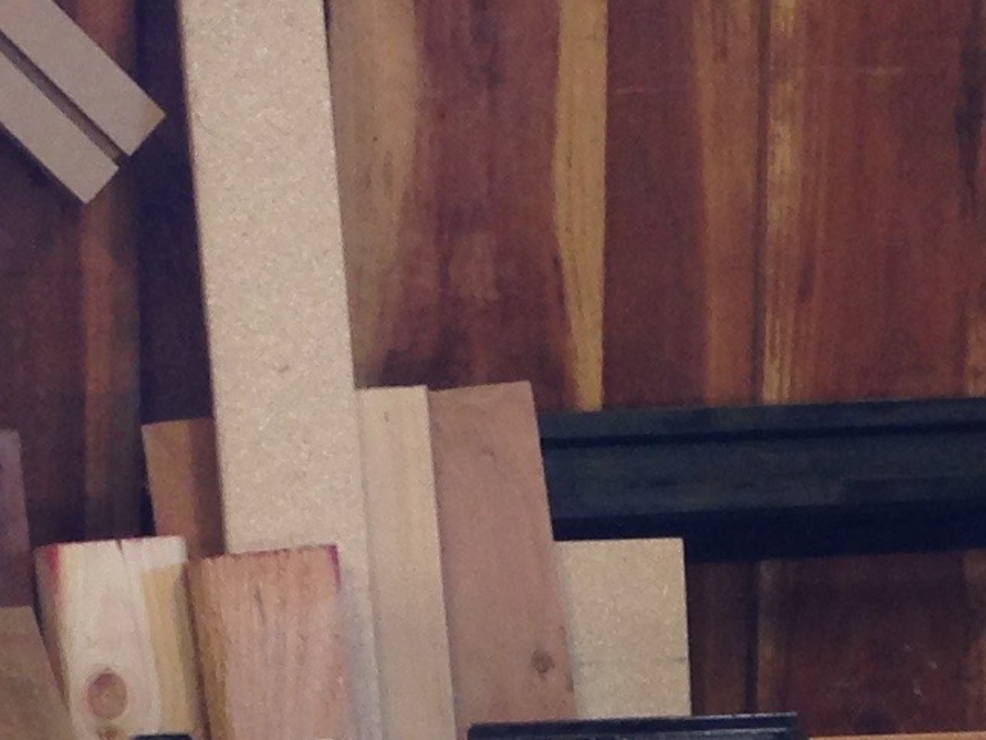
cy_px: 1164
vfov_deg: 8.7
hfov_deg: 11.8
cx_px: 838
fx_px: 4758
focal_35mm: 167
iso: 64
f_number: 2.4
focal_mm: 4.12
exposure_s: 1/20
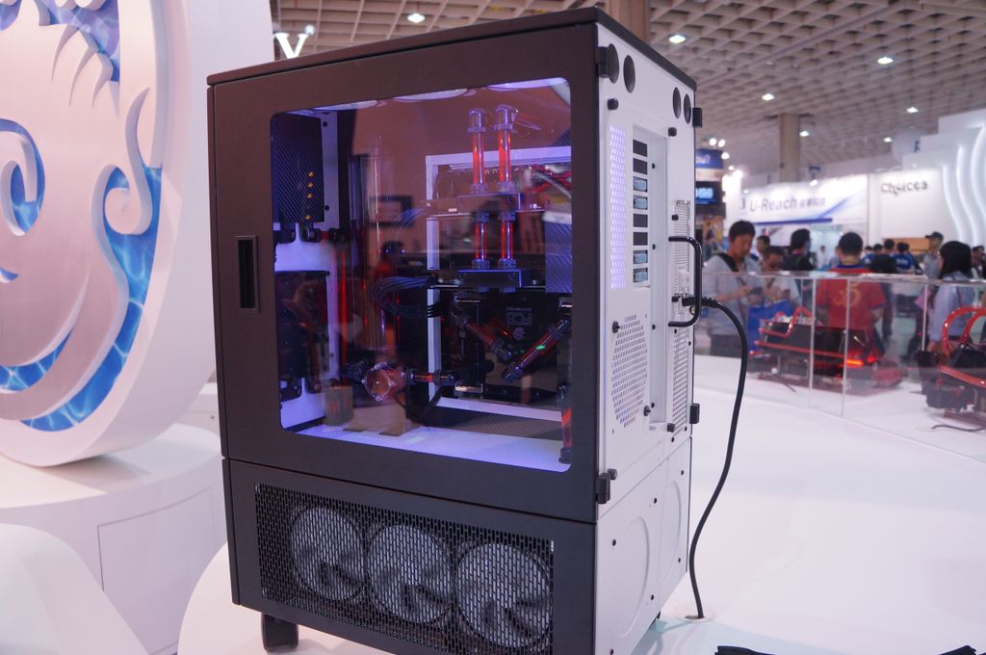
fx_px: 739
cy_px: 328
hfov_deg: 67.4
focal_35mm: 27
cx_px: 493
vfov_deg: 47.8
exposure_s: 1/200
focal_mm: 18
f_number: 3.5
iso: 800
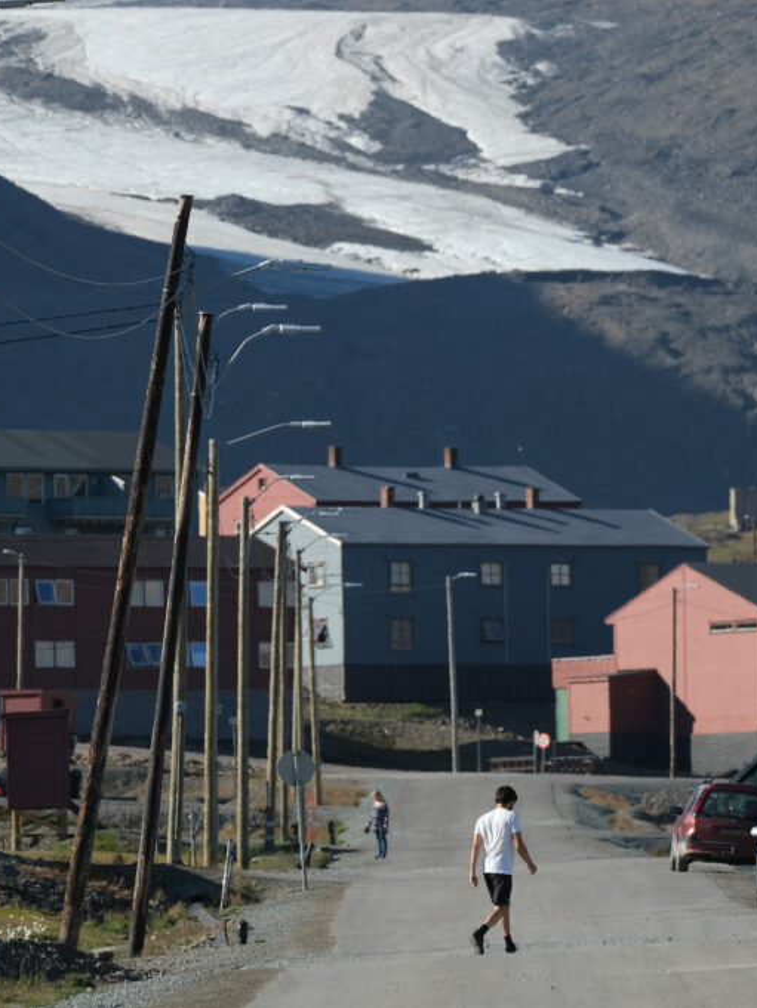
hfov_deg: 2.9
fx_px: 14837
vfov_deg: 3.9
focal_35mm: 509
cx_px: 196
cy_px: 504
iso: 200
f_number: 6.4
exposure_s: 1/640
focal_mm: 234.8
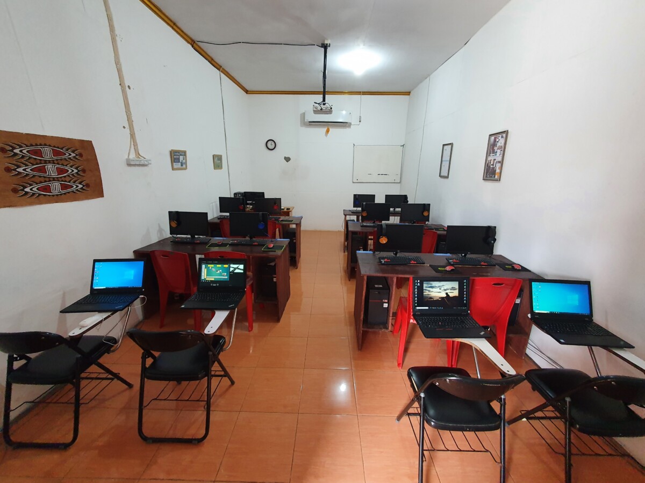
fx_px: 242
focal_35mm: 13
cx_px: 322
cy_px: 242
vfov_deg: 89.9
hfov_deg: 106.2
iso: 400
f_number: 2.2
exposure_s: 1/33
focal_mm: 1.8
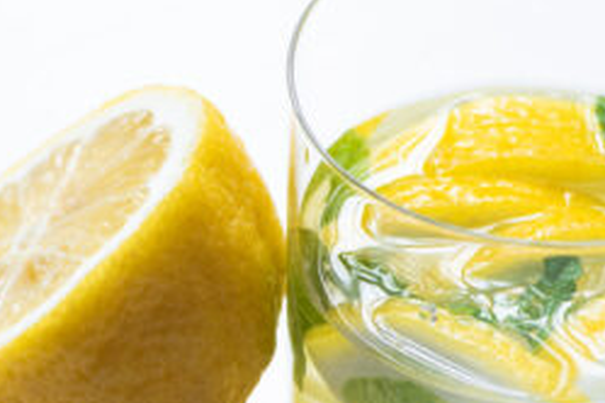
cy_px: 300
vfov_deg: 5.5
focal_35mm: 251
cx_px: 186
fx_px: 4218
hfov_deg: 8.2
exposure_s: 1/6
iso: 320
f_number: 9
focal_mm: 105
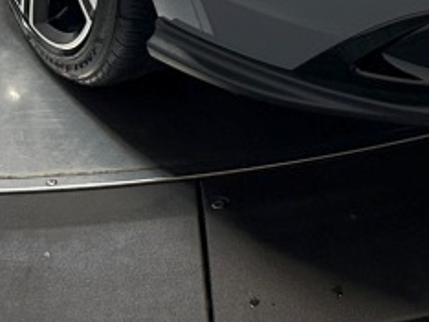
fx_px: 1303
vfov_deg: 12.5
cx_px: 361
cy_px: -307
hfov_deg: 18.5
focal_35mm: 105
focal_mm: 6.86
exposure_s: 1/60
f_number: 1.78
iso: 250
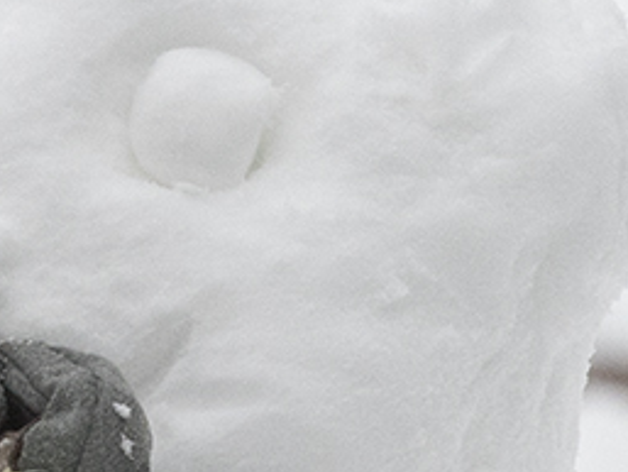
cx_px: 22
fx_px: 41764
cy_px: 577
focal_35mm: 2301
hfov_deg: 0.9
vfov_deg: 0.6
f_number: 9
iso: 1600
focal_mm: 200
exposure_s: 1/1000
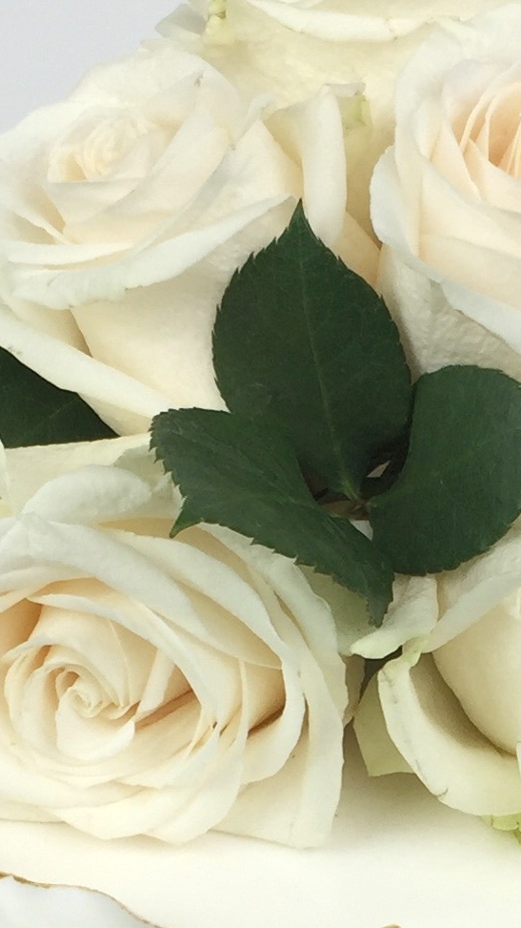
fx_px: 2604
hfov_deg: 11.4
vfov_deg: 19.8
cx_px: 376
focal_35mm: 106
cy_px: 855
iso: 32
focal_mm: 4.15
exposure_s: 1/120
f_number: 2.2
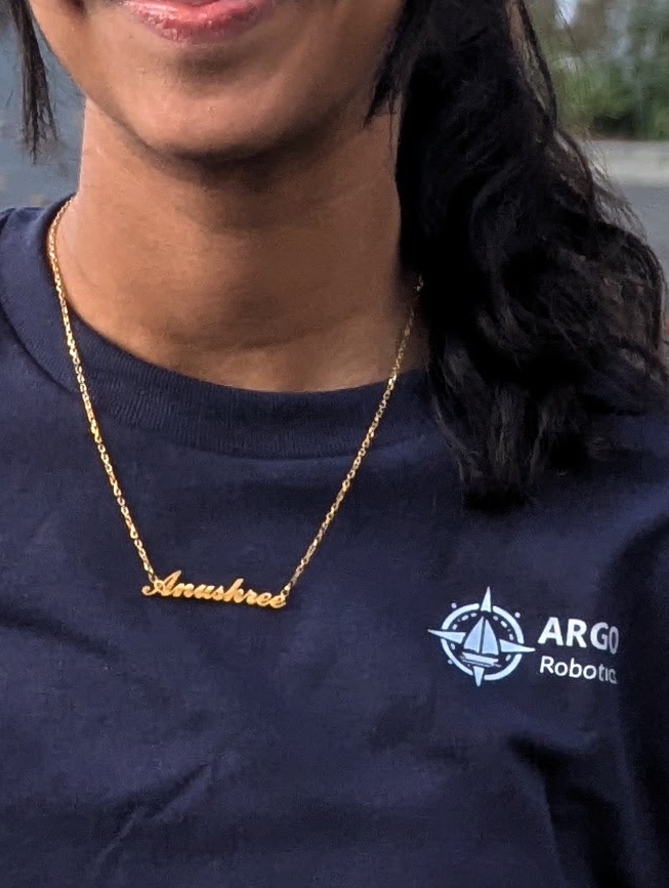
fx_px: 12824
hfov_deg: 3.0
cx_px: 298
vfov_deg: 4.0
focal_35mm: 499
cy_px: -90
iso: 340
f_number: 3.5
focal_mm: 19
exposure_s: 1/108
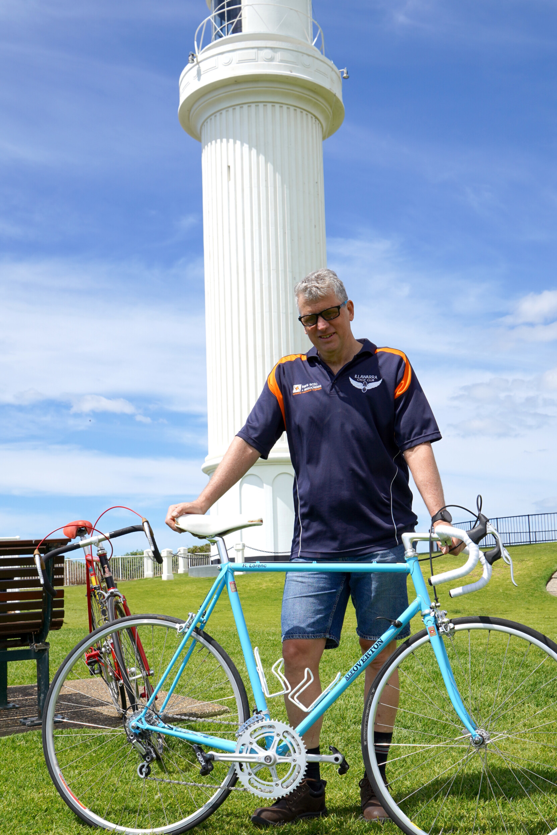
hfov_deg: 32.6
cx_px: 298
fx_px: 951
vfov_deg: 47.2
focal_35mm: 41
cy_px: 491
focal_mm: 34
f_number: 11
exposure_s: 1/500
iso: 200
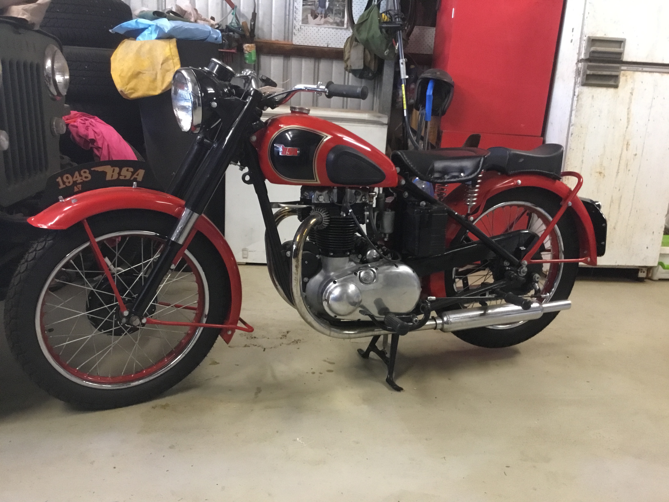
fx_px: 599
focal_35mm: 31
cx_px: 334
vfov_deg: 45.4
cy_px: 251
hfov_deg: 58.4
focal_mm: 3.3
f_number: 2.4
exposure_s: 1/17
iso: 250
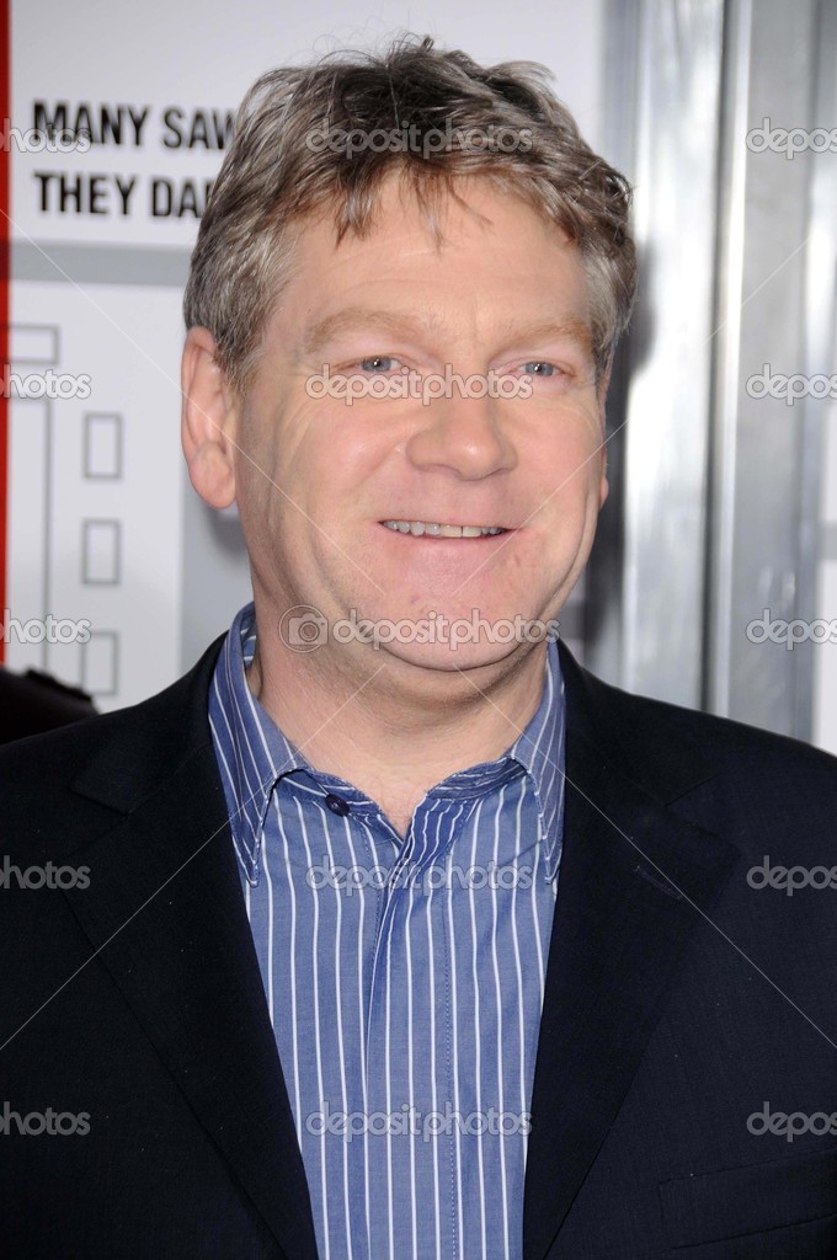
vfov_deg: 10.2
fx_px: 7081
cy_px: 630
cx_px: 418
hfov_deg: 6.8
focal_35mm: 202
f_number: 7.1
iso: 320
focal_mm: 135
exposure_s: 1/250
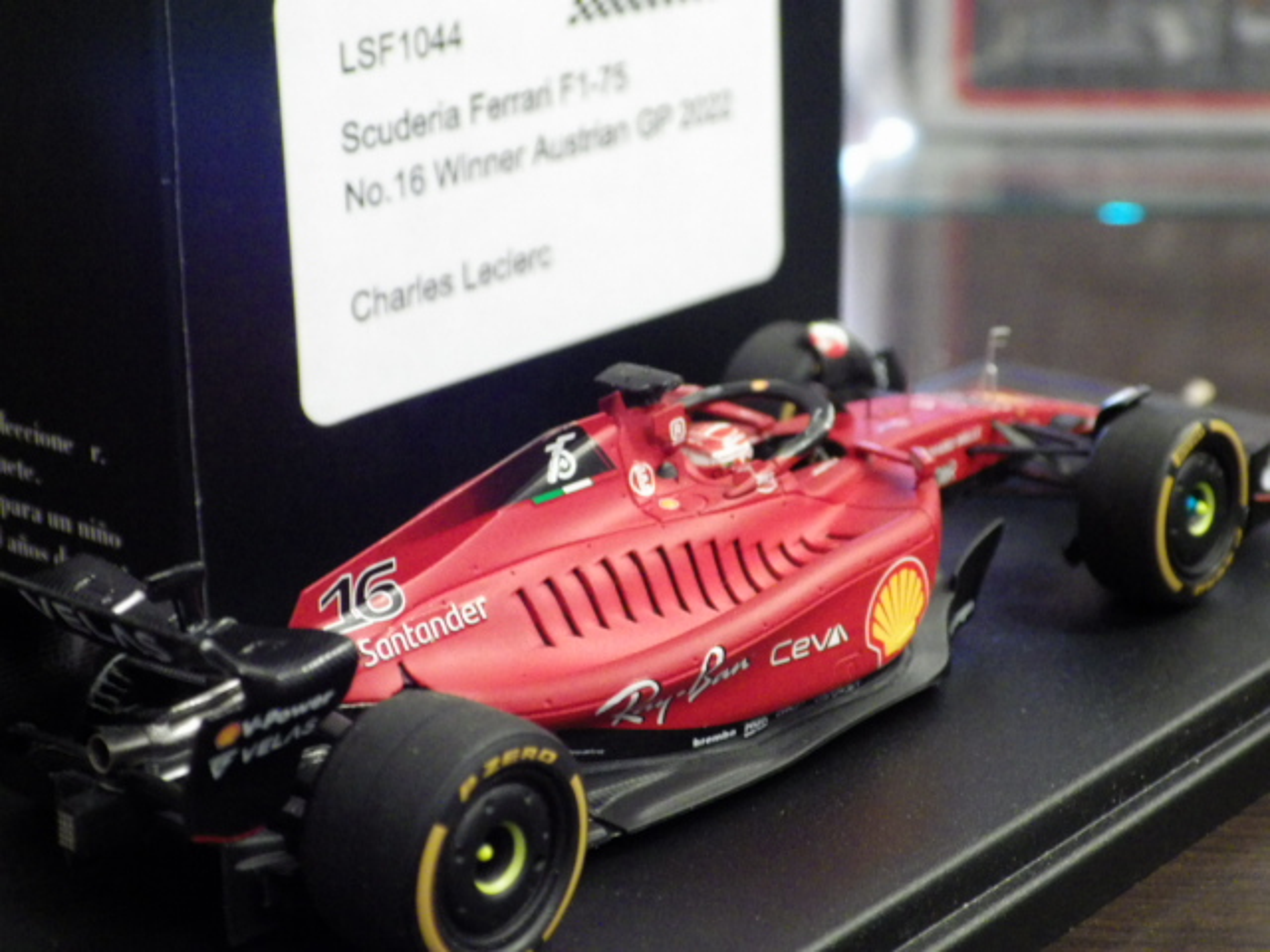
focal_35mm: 71
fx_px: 2605
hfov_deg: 27.4
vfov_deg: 20.7
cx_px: 635
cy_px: 476
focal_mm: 12.8
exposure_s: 1/25
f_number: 4.2
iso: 1000
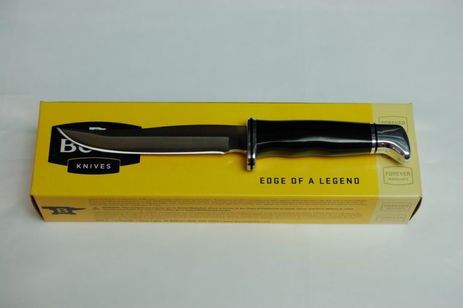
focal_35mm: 60
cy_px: 154
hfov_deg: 33.4
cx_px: 232
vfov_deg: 22.6
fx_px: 771
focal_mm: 40
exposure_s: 1/80
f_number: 4.5
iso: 400
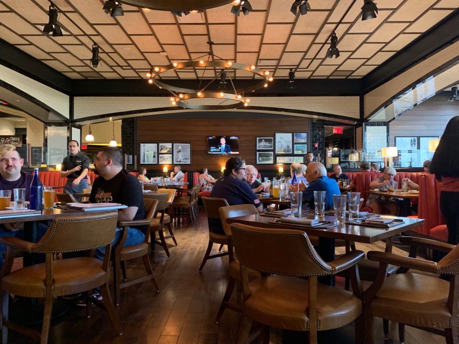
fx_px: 345
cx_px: 230
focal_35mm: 26
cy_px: 172
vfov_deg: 53.0
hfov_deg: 67.3
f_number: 1.8
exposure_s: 1/40
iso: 320
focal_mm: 4.25
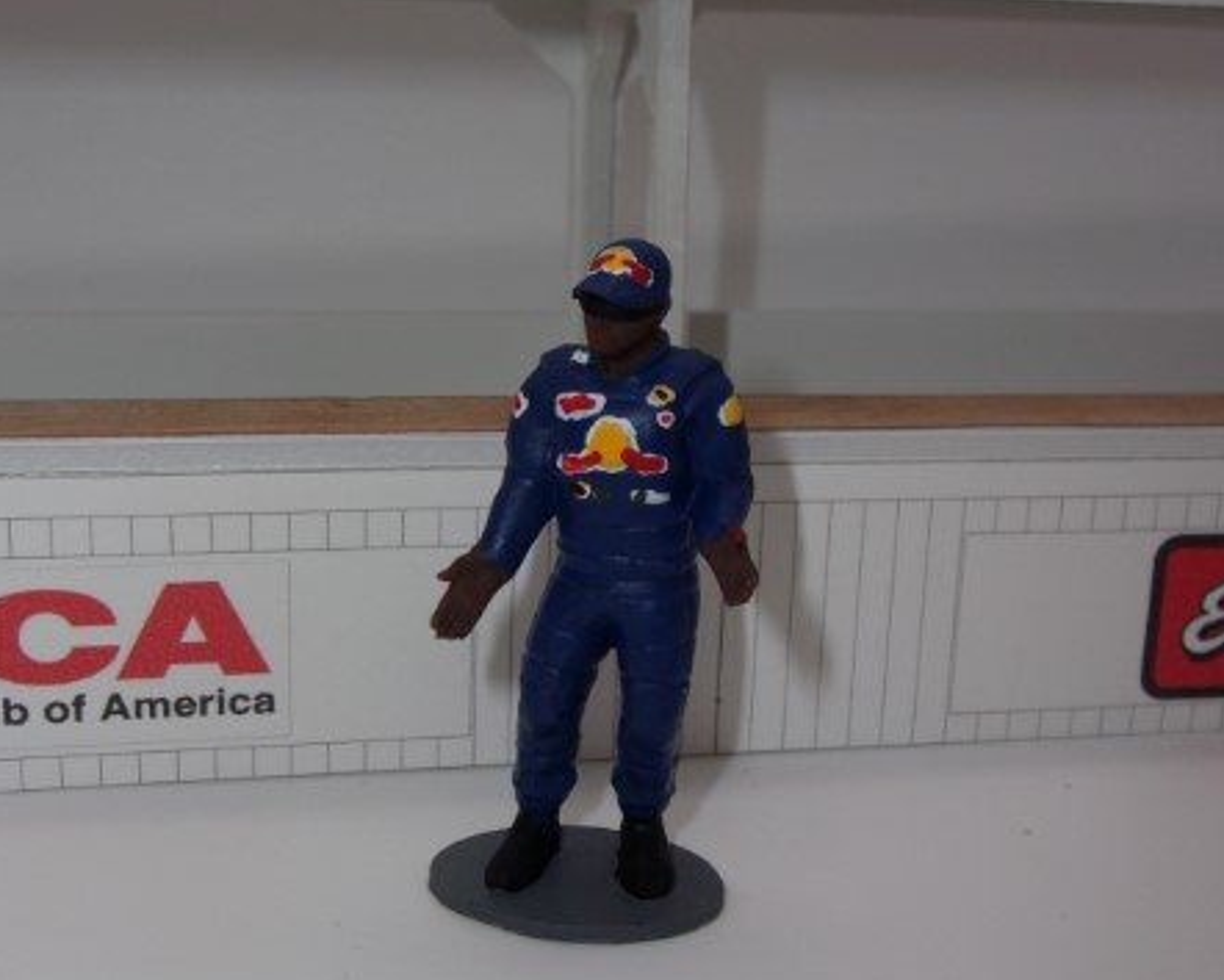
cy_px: 385
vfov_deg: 33.3
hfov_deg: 41.1
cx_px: 609
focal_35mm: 45
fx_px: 1631
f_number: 11.6
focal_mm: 6.1
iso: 80
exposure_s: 1/100
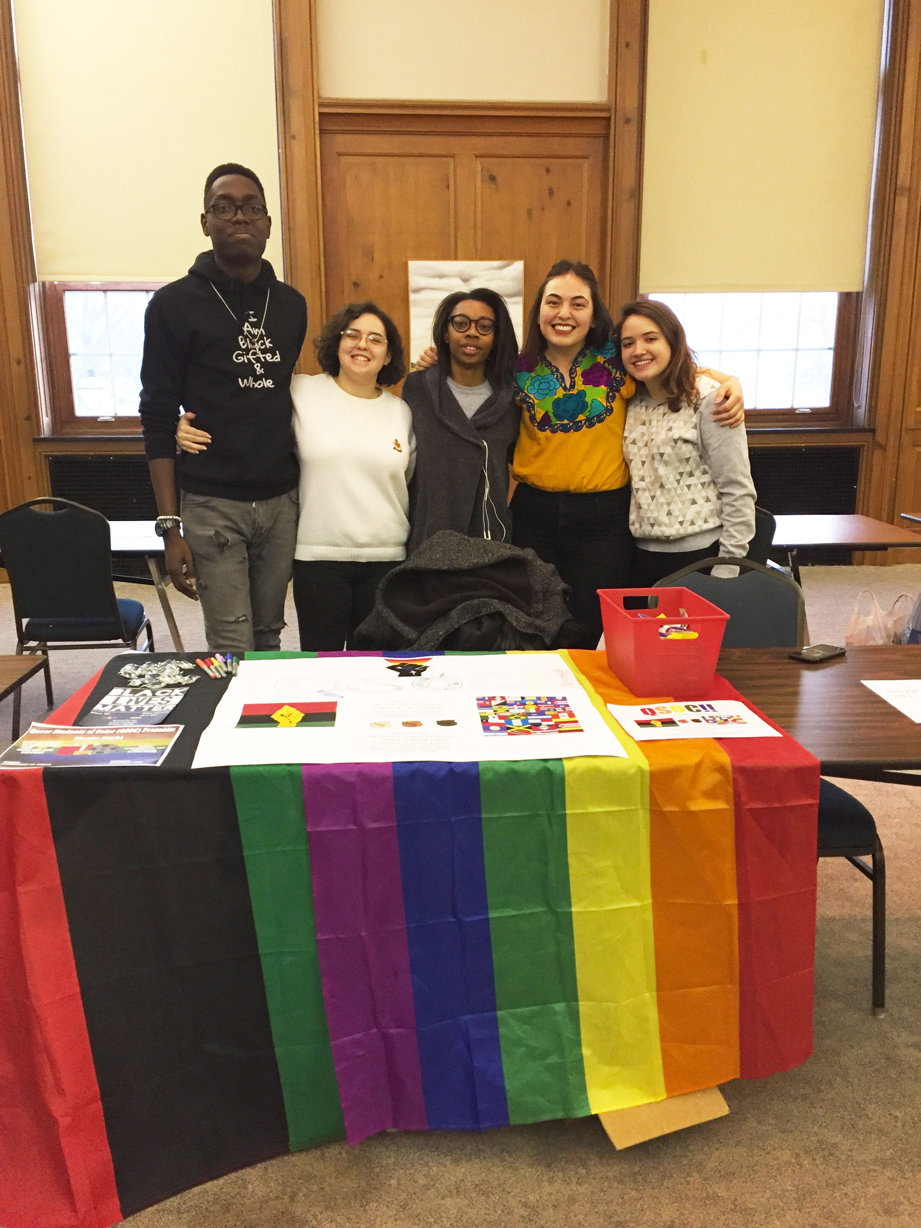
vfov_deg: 61.7
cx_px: 460
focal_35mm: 29
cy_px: 614
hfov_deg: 48.2
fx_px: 1029
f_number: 2.2
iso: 160
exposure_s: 1/30
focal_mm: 4.15
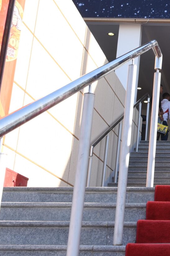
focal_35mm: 90
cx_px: 292
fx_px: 637
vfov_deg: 22.3
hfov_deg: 13.8
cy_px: 43
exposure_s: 1/160
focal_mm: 29
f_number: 6.3
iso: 100
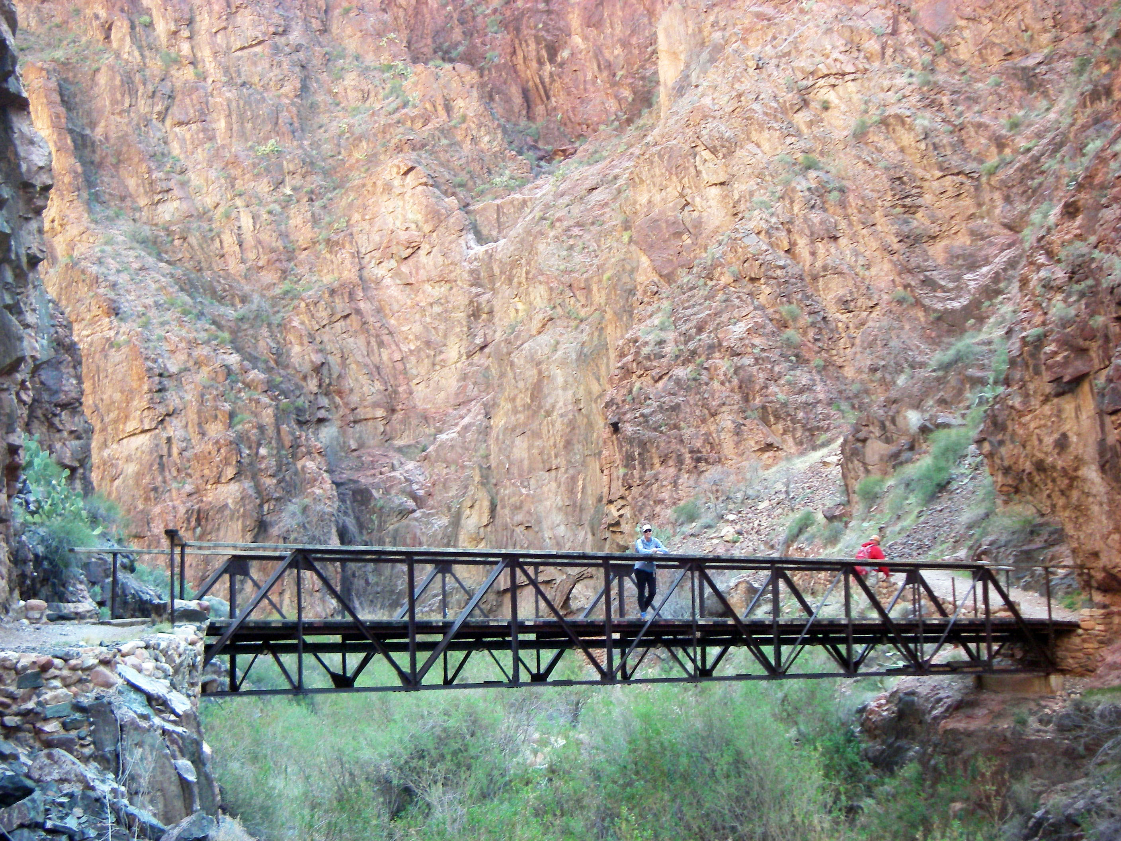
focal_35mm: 63
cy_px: 420
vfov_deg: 23.3
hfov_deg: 30.7
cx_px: 560
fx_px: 2040
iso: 200
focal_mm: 10.5
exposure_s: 1/60
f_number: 3.7
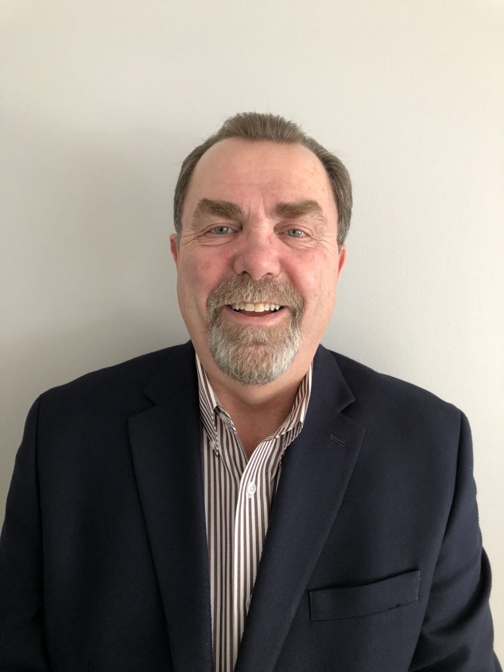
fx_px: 544
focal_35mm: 28
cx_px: 252
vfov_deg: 63.4
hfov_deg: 49.7
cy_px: 336
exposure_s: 1/15
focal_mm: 3.99
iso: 40
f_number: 1.8
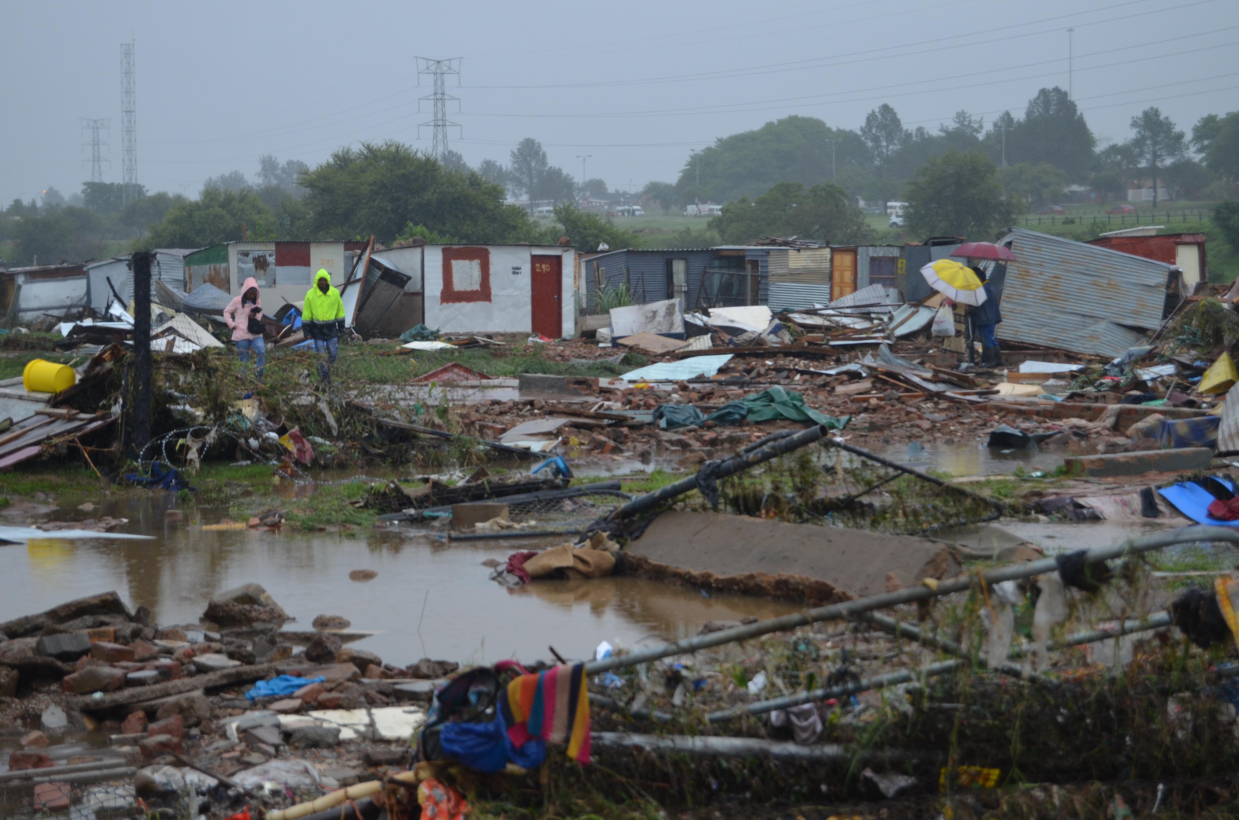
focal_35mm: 82
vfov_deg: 16.5
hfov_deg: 24.7
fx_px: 2833
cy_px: 410
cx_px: 620
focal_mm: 55
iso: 400
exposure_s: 1/1250
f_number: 5.6
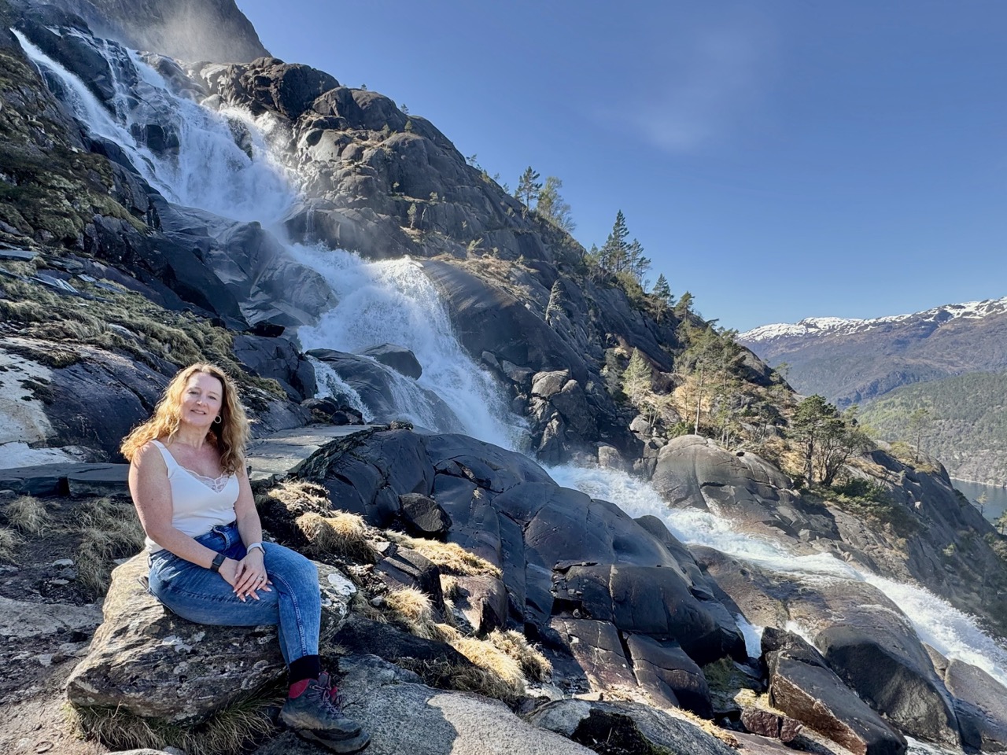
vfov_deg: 85.7
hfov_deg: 102.1
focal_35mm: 14
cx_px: 504
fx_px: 407
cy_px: 378
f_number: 2.2
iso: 40
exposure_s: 1/453
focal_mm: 2.22
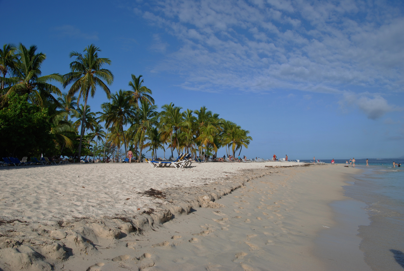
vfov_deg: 38.5
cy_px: 136
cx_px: 202
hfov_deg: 55.0
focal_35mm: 34
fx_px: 388
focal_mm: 23
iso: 160
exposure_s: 1/200
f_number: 10
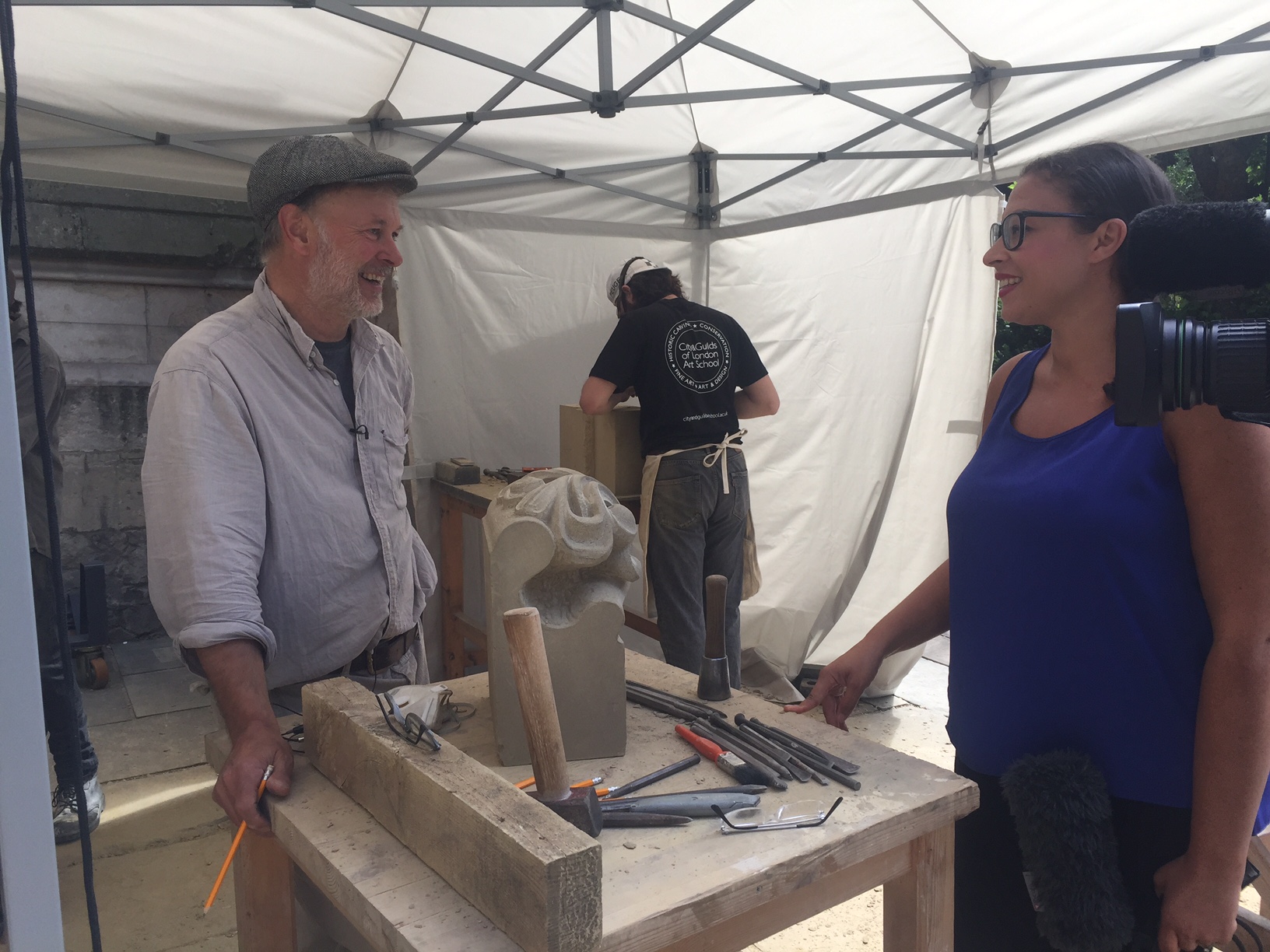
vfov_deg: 48.2
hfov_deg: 61.7
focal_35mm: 29
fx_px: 1064
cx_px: 635
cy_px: 476
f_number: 2.2
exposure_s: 1/482
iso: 32
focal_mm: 4.15
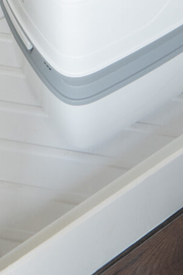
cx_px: 153
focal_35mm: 106
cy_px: -424
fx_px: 808
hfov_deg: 12.8
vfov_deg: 13.2
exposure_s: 1/250
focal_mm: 19
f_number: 4
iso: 800
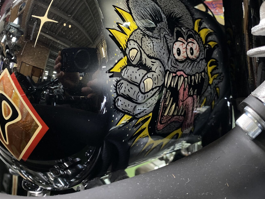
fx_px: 314
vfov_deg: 34.9
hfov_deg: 45.8
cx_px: 139
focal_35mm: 41
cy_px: 71
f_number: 1.8
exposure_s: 1/25
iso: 800
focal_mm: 4.25
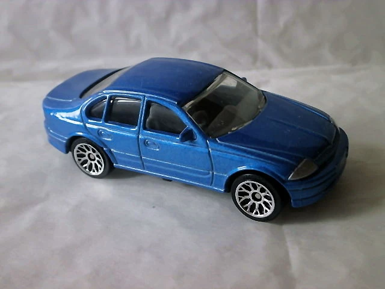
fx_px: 523
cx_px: 192
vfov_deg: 30.9
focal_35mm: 47
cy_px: 144
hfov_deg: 40.4
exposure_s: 1/80
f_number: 3.4
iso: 200
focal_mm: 8.3
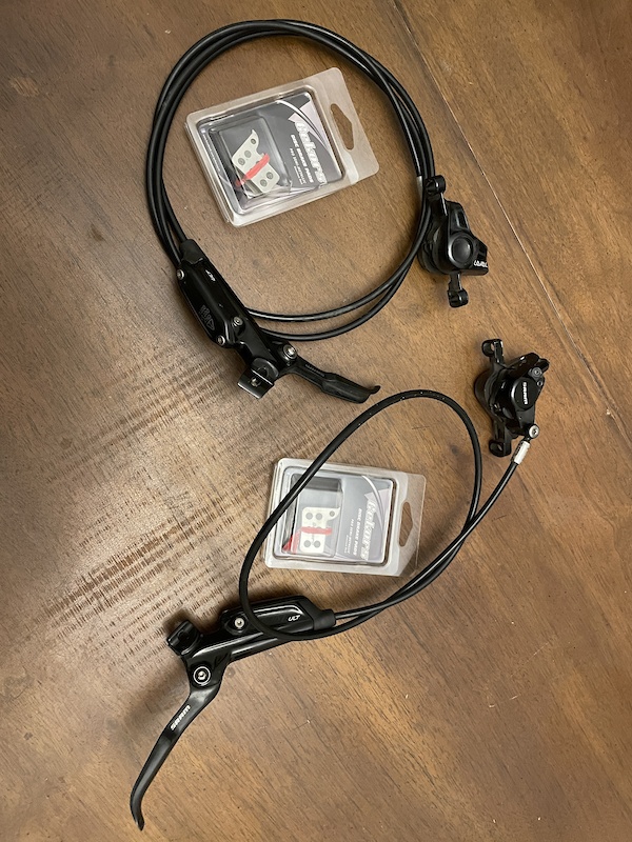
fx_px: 633
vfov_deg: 67.3
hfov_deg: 53.1
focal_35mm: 26
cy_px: 421
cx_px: 316
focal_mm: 4.2
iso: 500
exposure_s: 1/30
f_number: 1.6
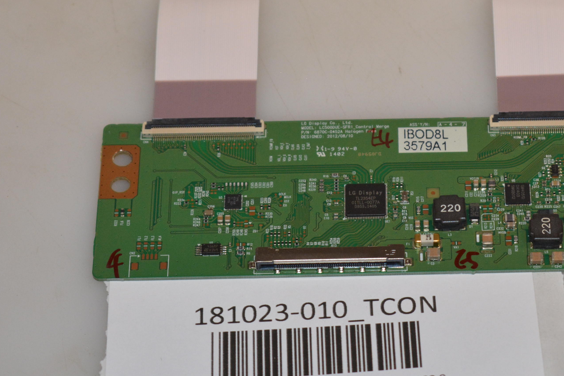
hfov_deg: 14.1
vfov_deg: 9.5
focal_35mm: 145
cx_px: 433
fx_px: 2269
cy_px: 199
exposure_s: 1/200
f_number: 5.6
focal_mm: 55
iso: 800
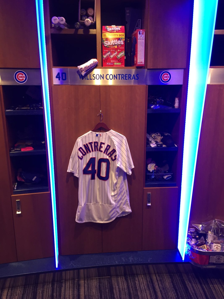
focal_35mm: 29
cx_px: 112
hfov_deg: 48.2
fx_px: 250
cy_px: 150
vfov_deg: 61.7
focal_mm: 4.15
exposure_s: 1/30
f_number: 2.2
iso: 80
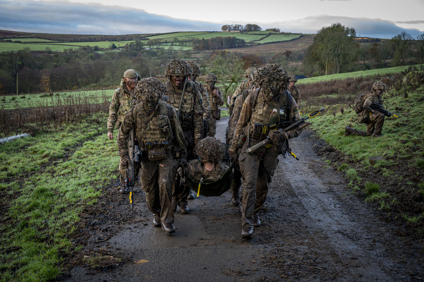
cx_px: 212
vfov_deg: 27.0
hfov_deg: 39.6
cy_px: 141
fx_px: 588
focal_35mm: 50
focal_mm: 50
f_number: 4
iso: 800
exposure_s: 1/320
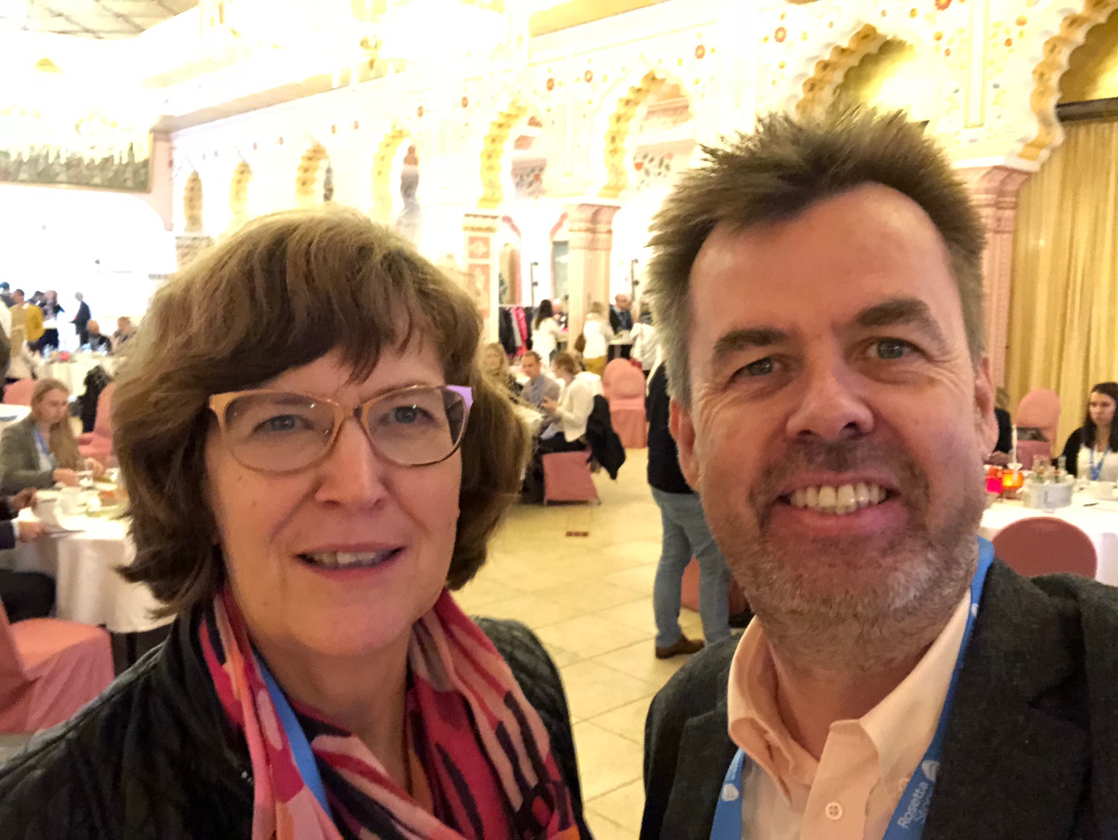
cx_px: 559
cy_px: 420
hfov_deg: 56.8
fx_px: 1034
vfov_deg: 44.2
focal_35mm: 32
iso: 800
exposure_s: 1/17
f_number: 2.2
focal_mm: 2.87
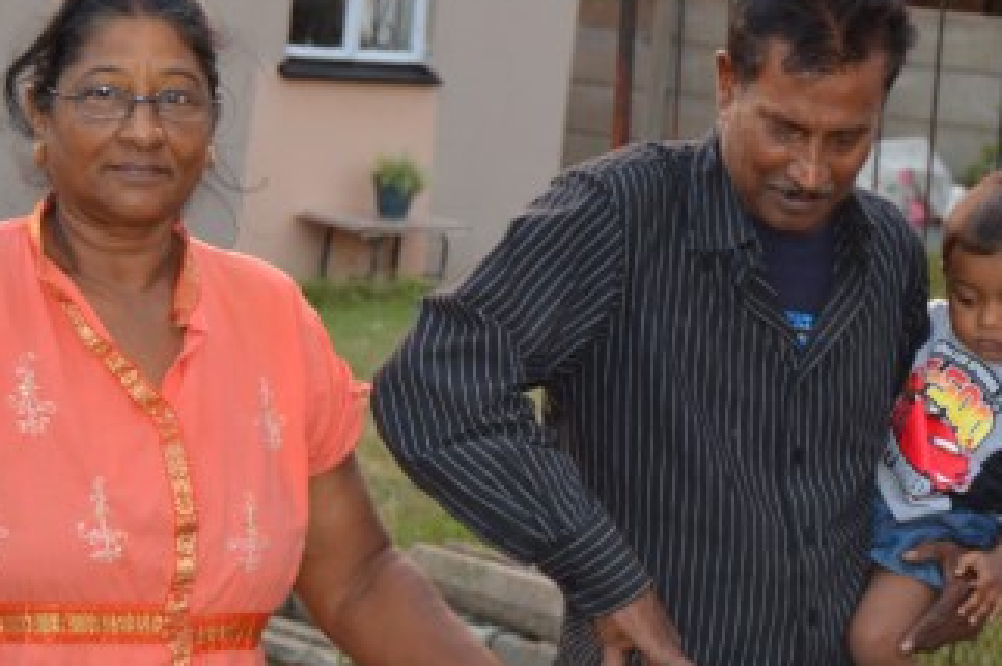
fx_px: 2808
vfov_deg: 13.5
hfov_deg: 20.2
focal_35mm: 101
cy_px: 501
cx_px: 660
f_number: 4.2
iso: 500
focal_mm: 30
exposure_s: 1/60
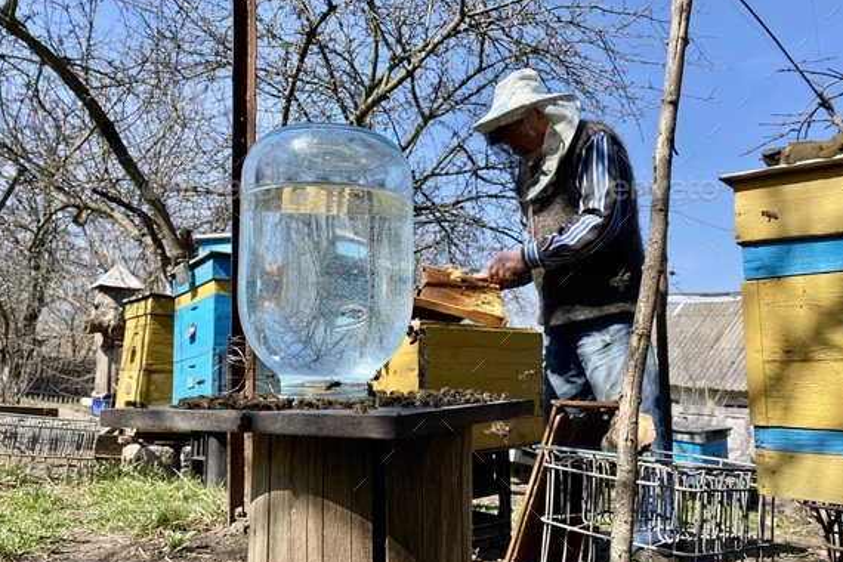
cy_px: 295
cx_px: 426
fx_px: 656
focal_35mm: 28
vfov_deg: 46.4
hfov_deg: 65.5
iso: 32
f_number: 1.8
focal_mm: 4.25
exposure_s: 1/1522
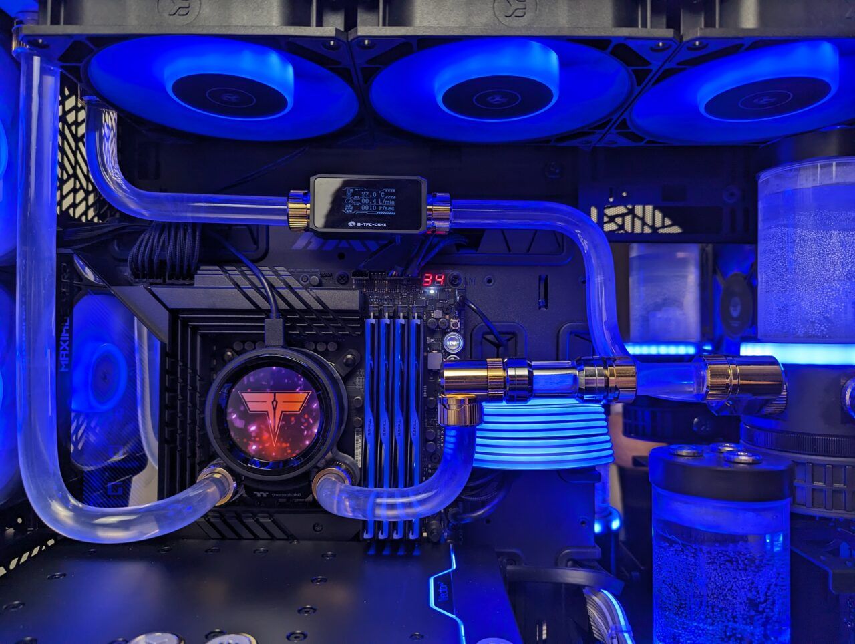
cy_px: 322
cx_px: 428
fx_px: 594
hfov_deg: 71.5
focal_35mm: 24
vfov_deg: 56.9
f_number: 1.85
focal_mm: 6.81
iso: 41
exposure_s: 1/88
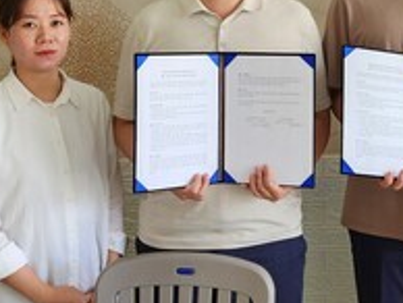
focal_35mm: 71
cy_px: 27
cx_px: 291
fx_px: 828
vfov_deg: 20.3
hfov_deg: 27.1
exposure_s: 1/180
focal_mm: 5.4
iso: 80
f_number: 1.8
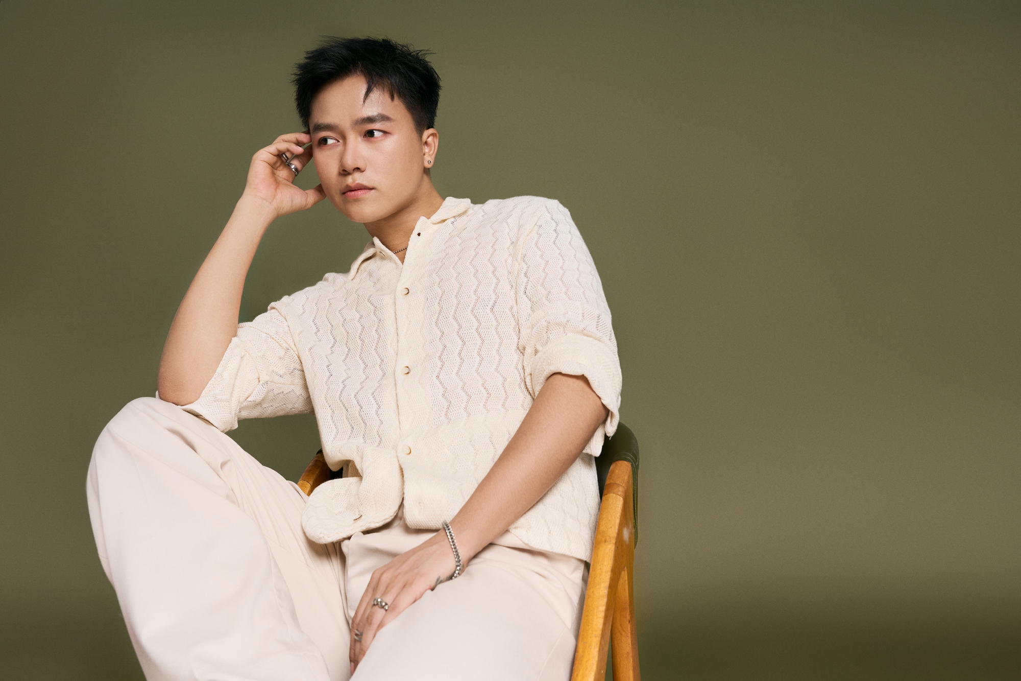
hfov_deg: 52.8
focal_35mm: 36
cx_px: 510
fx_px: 1029
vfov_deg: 36.6
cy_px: 340
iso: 100
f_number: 6.3
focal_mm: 36.3
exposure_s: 1/160
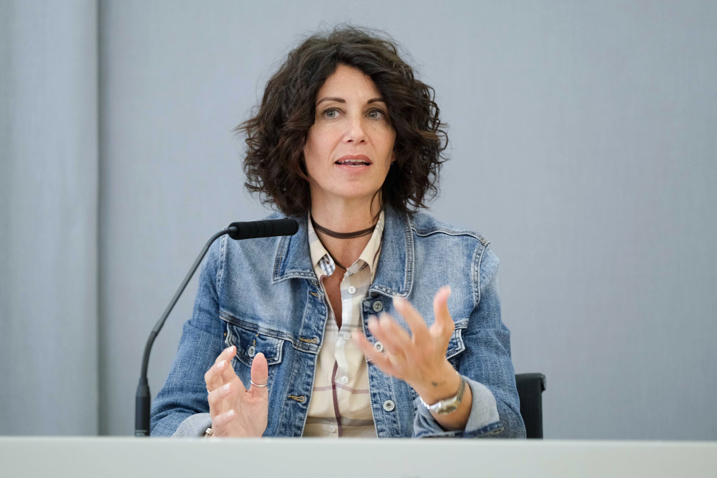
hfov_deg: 11.1
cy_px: 239
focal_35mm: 186
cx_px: 358
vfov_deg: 7.4
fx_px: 3704
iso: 1600
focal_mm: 124.3
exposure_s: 1/100
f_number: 2.8
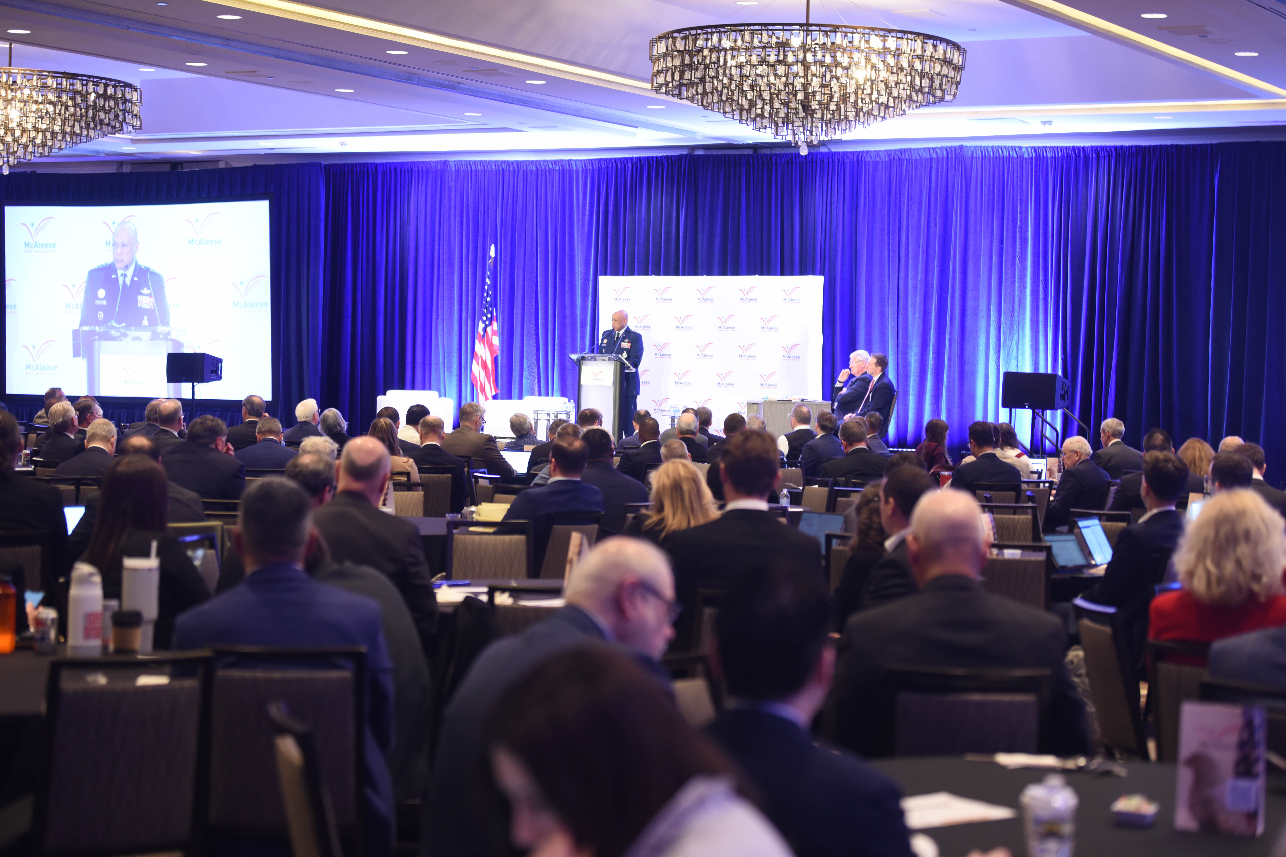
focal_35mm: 70
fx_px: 2500
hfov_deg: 28.8
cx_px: 643
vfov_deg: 19.5
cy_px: 428
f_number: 2.8
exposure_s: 1/40
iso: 1600
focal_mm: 70
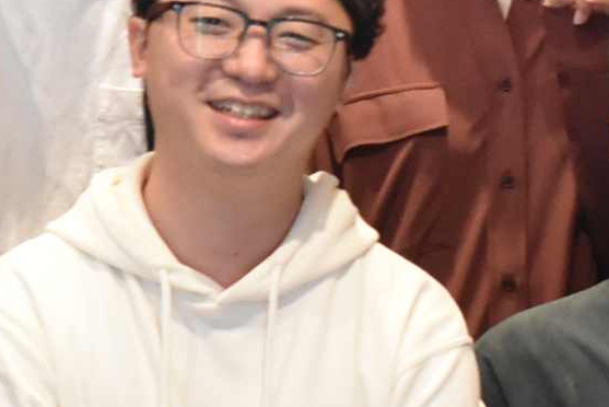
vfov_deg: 3.4
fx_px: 6821
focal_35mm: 403
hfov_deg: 5.1
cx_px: -355
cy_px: -305
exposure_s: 1/60
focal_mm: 50
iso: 2200
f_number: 4
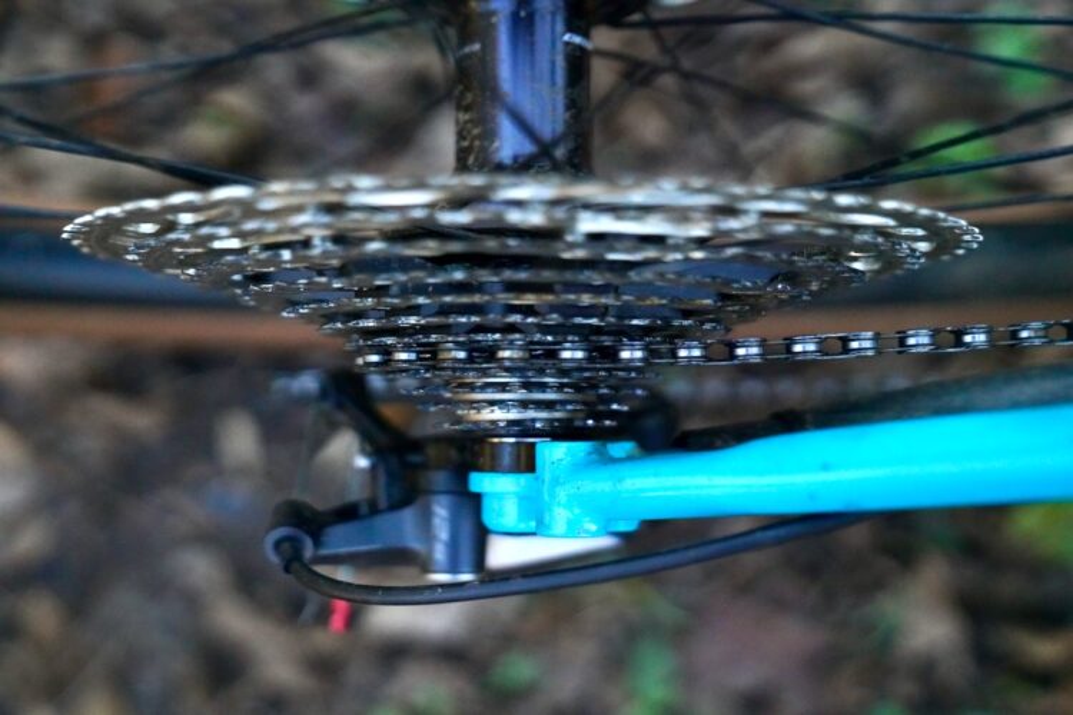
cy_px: 358
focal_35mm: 50
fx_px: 1490
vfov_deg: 27.0
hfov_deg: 39.6
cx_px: 536
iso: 10000
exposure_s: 1/8000
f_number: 2.8
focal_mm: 50
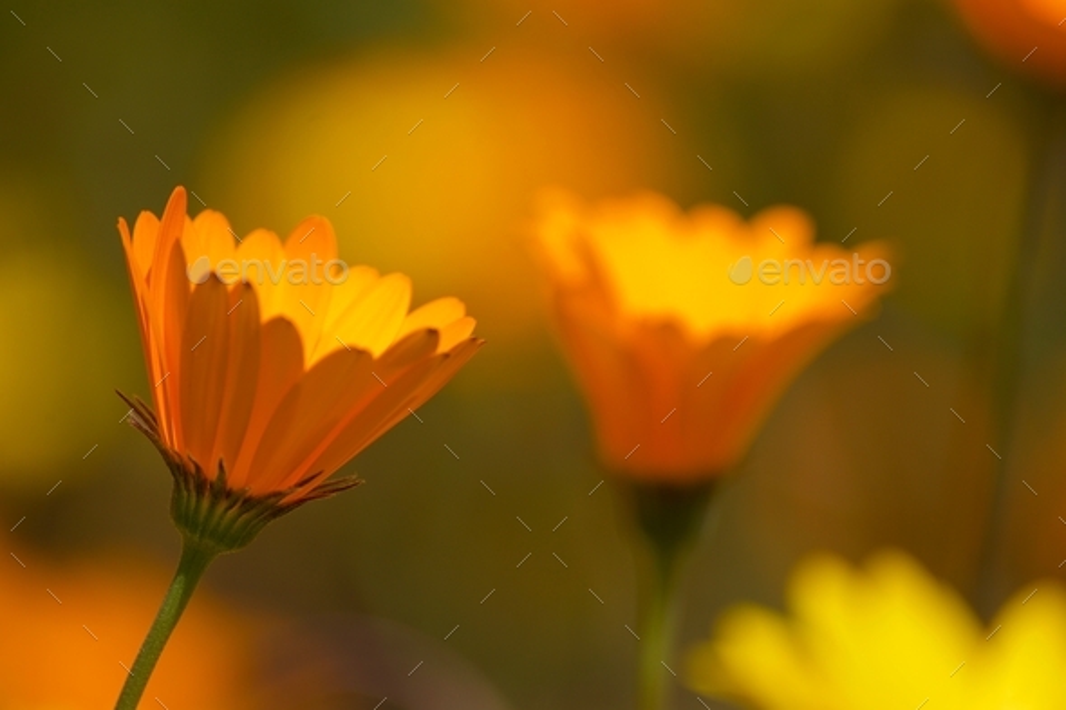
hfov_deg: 5.5
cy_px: 355
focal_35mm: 375
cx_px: 533
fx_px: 11100
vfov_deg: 3.7
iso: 100
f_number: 5.6
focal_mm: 250
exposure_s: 1/500
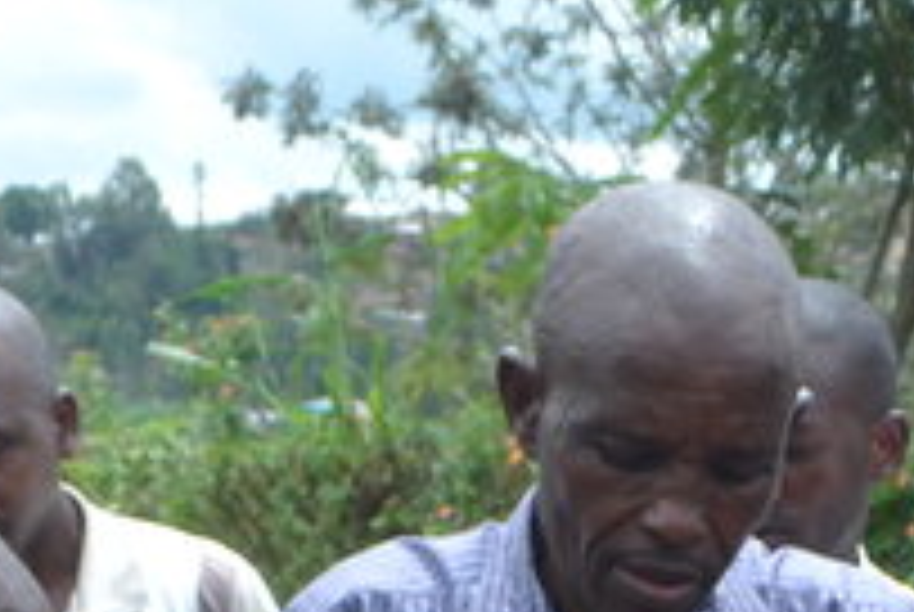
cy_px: 1532
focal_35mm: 136
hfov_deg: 14.9
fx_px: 3458
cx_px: 869
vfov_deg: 9.0
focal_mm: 18
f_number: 6.3
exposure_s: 1/160
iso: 100
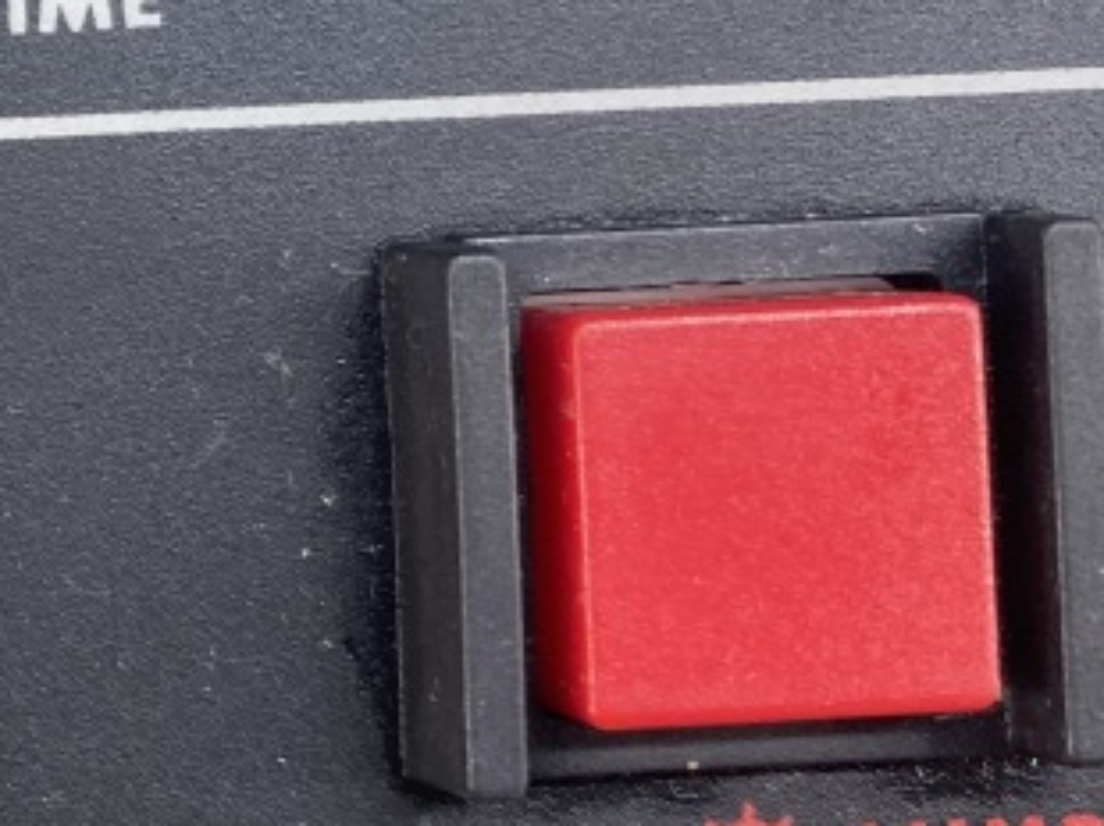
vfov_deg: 17.0
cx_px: -613
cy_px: 192
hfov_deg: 19.5
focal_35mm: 86
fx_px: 2741
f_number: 1.8
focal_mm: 4.25
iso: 80
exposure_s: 1/60
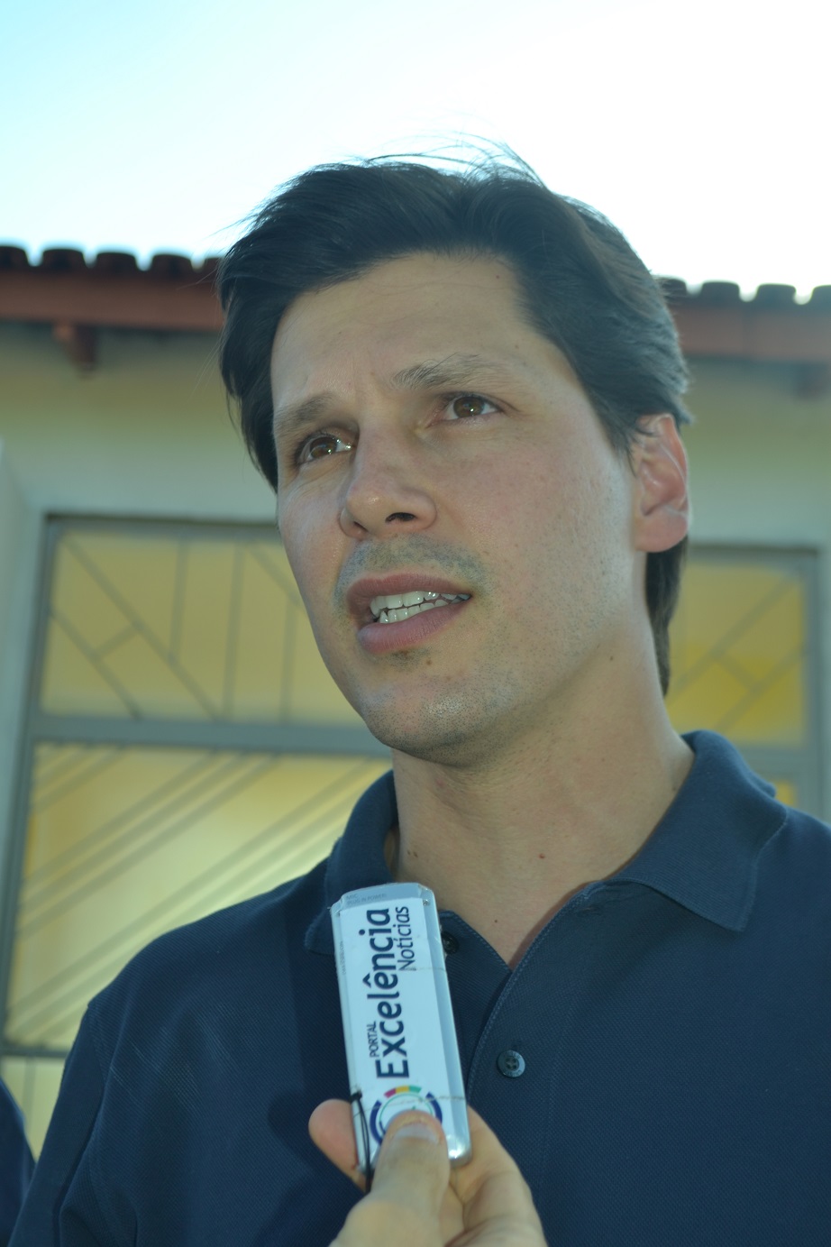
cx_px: 416
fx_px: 1973
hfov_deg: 23.8
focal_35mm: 57
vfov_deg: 35.1
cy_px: 624
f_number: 6.3
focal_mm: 38
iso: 100
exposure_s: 1/200
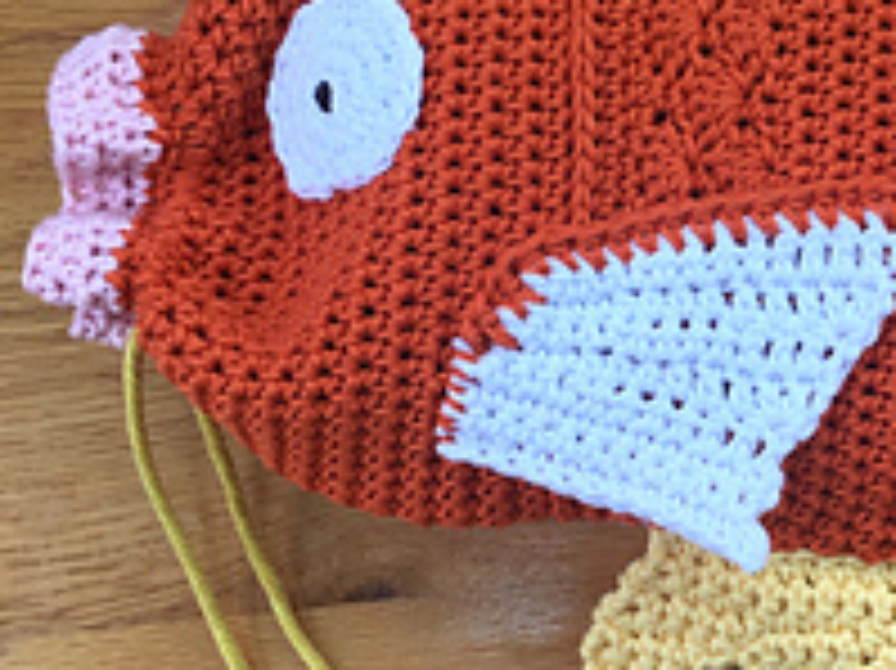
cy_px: 375
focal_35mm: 73
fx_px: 1888
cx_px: 869
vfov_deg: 20.1
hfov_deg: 25.5
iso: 25
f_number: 2.2
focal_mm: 4.15
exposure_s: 1/60
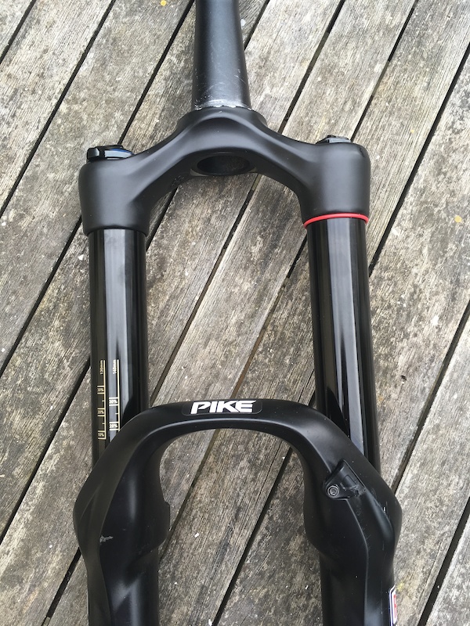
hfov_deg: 48.2
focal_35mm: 29
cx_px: 235
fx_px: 525
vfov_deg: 61.7
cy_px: 313
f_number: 2.2
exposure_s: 1/100
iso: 25
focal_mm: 4.15
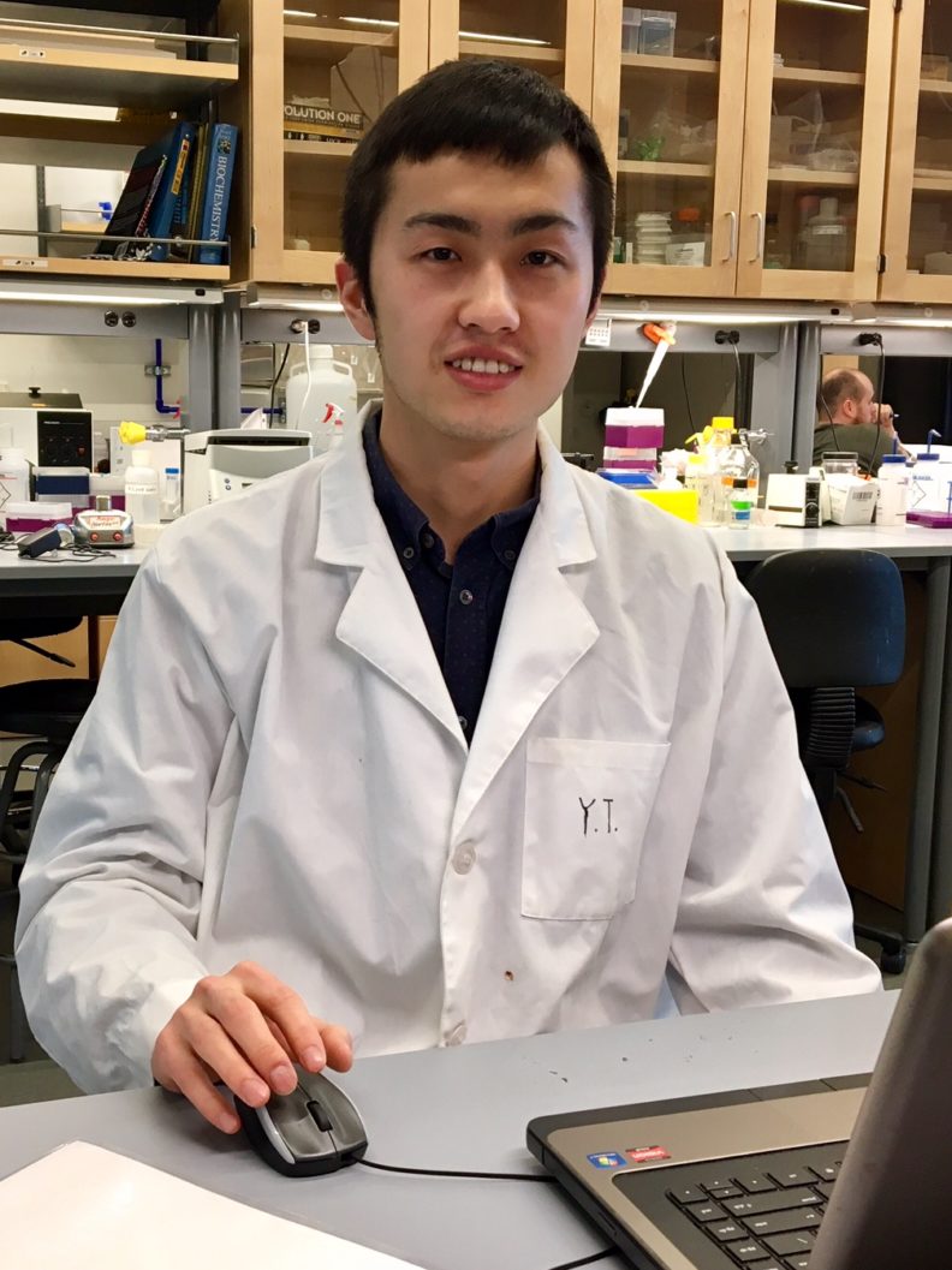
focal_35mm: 29
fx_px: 1064
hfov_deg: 48.2
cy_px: 635
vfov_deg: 61.7
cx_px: 476
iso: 64
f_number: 2.2
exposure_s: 1/30
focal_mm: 4.15
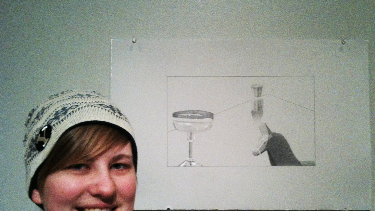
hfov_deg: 49.4
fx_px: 408
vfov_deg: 28.9
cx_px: 194
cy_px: 126
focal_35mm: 41
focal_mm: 3.85
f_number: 2.8
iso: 100
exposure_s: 1/15
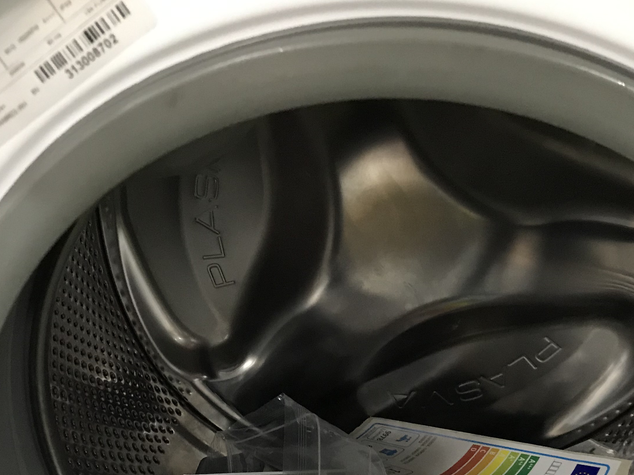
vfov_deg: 27.1
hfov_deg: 36.7
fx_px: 952
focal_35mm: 52
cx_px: 367
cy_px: 421
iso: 100
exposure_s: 1/14
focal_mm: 3.99
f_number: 1.8
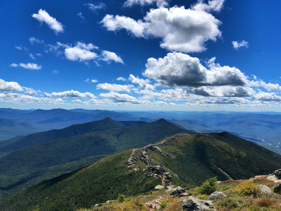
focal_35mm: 28
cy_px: 106
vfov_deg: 49.7
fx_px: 227
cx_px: 140
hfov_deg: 63.4
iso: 25
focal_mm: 3.99
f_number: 1.8
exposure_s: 1/5348
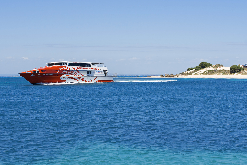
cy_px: 76
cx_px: 123
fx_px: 563
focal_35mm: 82
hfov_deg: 24.8
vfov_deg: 16.7
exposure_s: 1/640
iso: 100
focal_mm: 70
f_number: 6.3
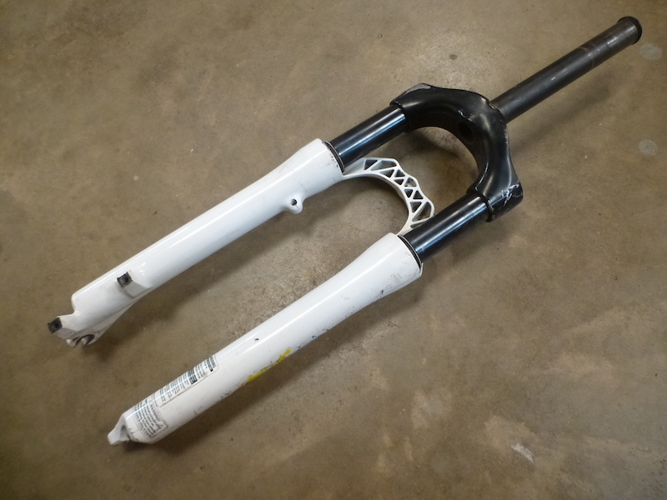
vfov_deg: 56.8
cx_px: 334
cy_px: 250
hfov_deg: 71.6
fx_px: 462
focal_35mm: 24
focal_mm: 4.3
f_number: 3.3
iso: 400
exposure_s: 1/20
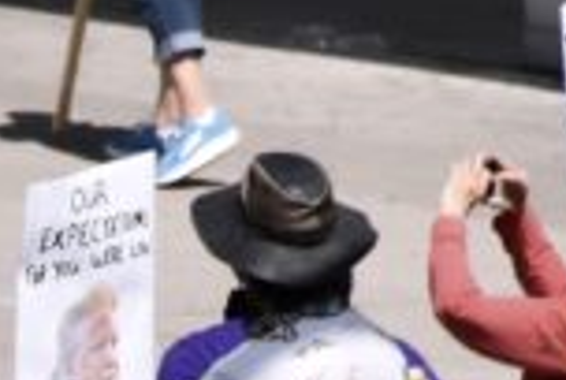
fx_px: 22243
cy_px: 1257
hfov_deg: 1.5
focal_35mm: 1412
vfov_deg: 1.0
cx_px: -693
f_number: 10
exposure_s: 1/500
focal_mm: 140
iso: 200
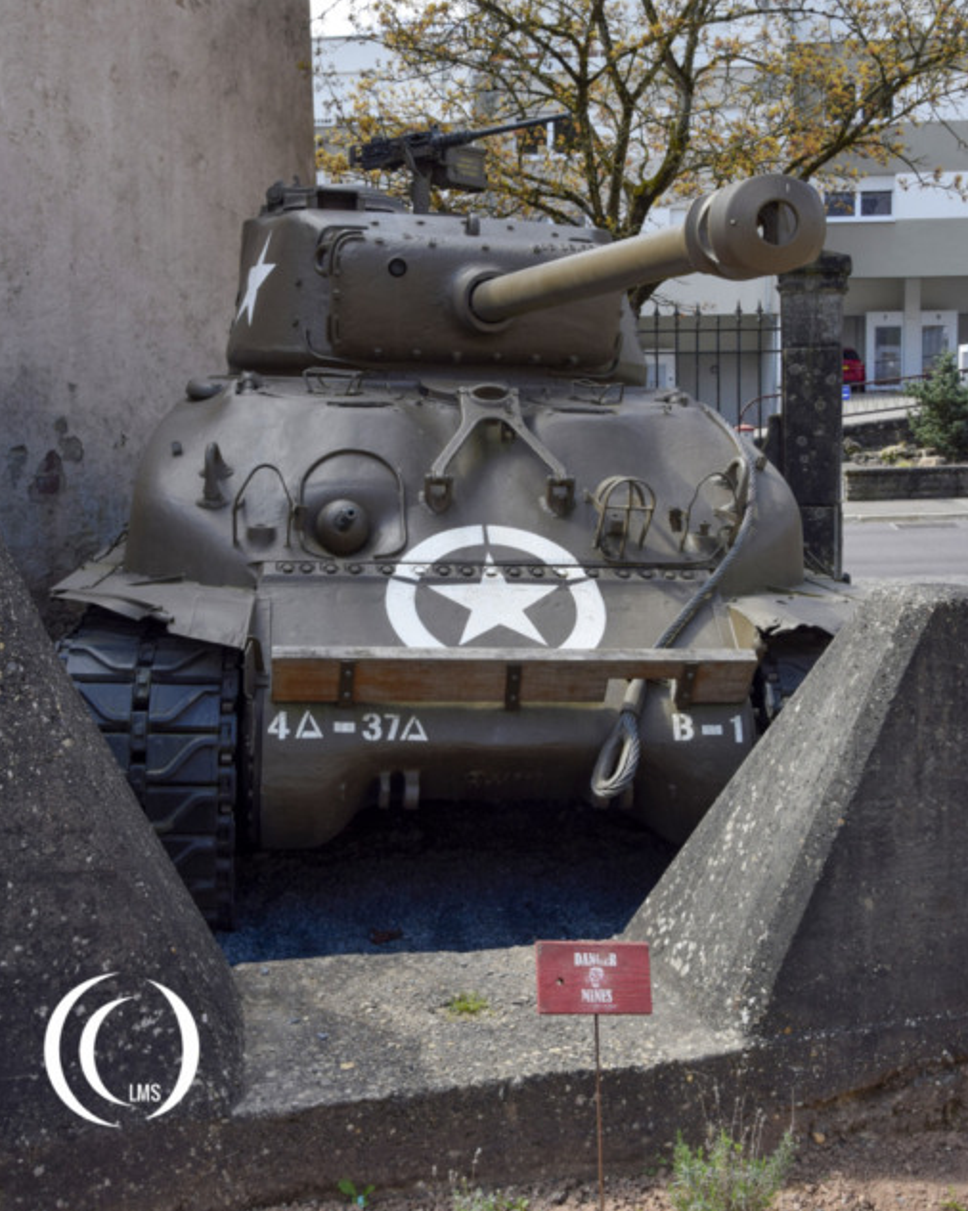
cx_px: 482
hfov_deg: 36.5
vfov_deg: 44.6
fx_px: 1469
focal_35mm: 41
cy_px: 505
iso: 280
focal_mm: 24
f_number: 8
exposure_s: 1/250
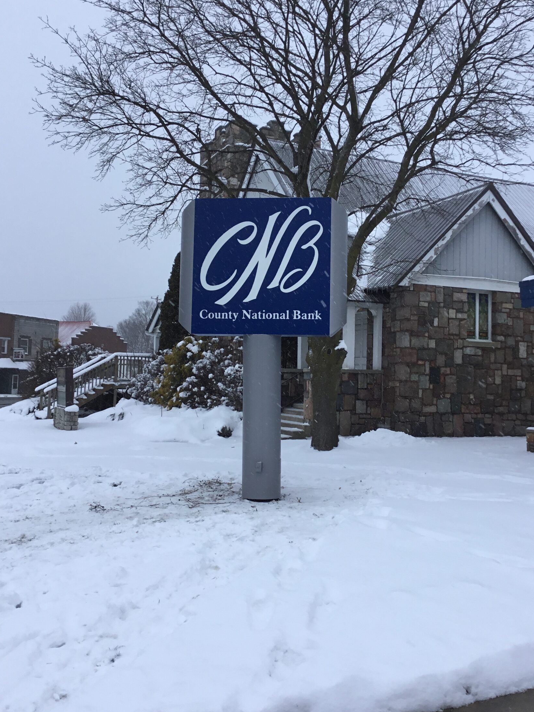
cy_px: 325
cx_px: 277
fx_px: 740
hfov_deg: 39.7
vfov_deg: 51.3
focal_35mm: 36
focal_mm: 3.3
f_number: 2.4
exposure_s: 1/384
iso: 25
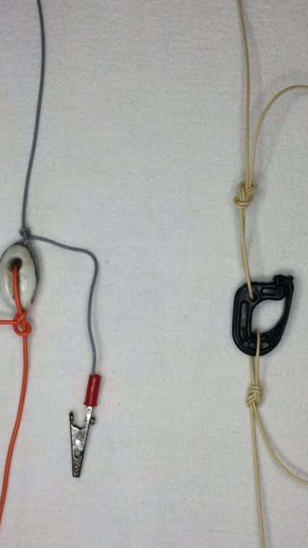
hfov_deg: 24.4
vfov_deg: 42.1
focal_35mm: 49
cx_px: 177
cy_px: 257
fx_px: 712
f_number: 2.4
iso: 50
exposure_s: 1/120
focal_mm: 3.3
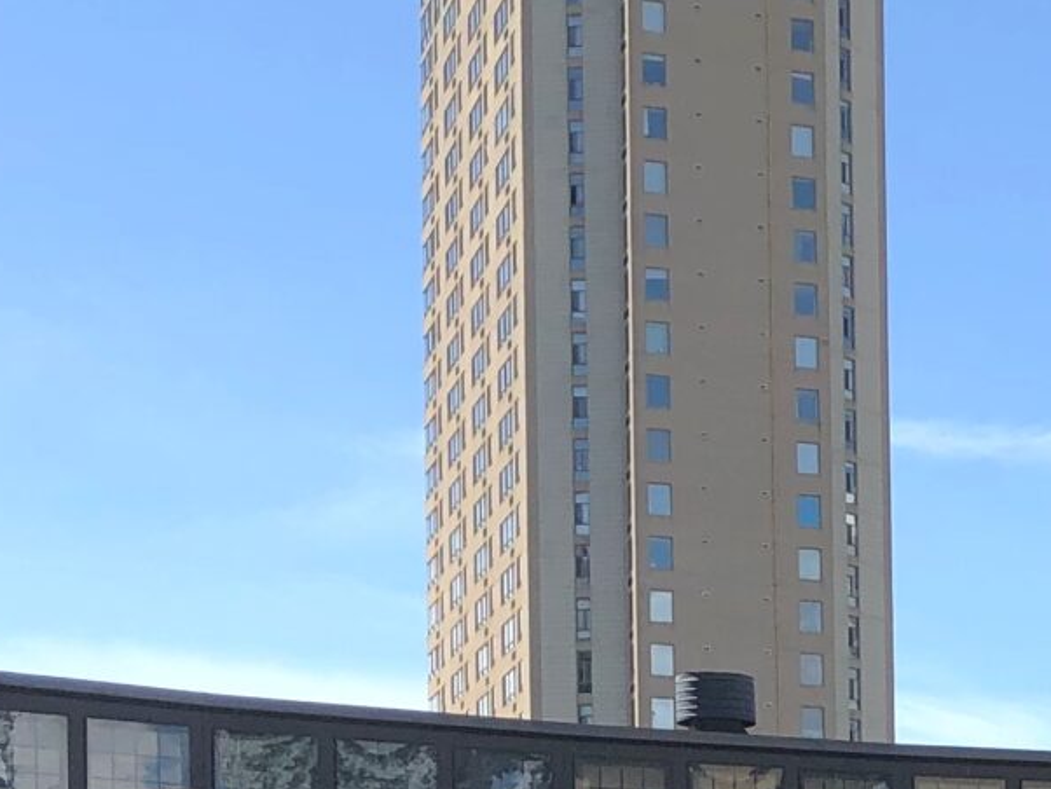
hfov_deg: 15.5
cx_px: 1484
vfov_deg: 11.7
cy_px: 1311
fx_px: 3614
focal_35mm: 119
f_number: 1.8
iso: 20
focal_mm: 3.99
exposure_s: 1/1499
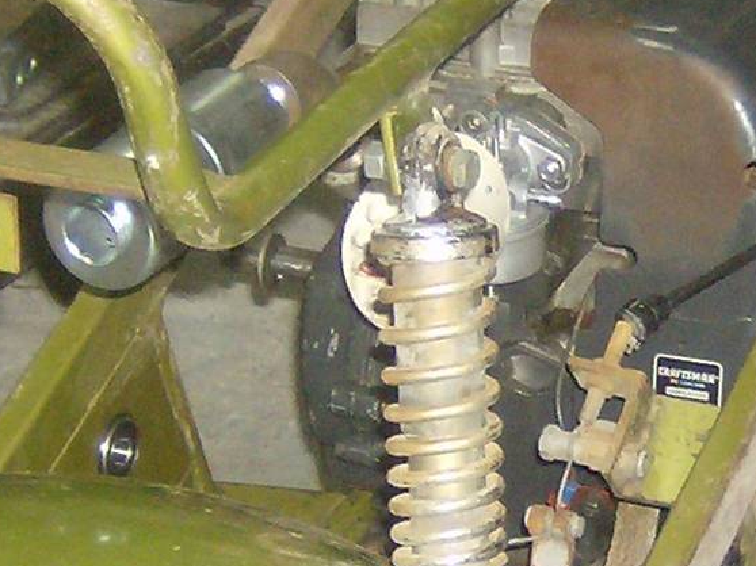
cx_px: 530
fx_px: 3515
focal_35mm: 161
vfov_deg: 9.2
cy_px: 429
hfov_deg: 12.3
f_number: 2.8
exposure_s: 1/60
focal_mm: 6
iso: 200
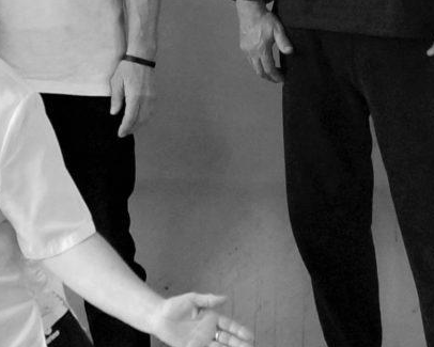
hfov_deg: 9.1
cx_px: 199
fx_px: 2737
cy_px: 103
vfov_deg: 7.3
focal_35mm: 213
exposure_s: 1/60
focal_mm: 24
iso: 800
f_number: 4
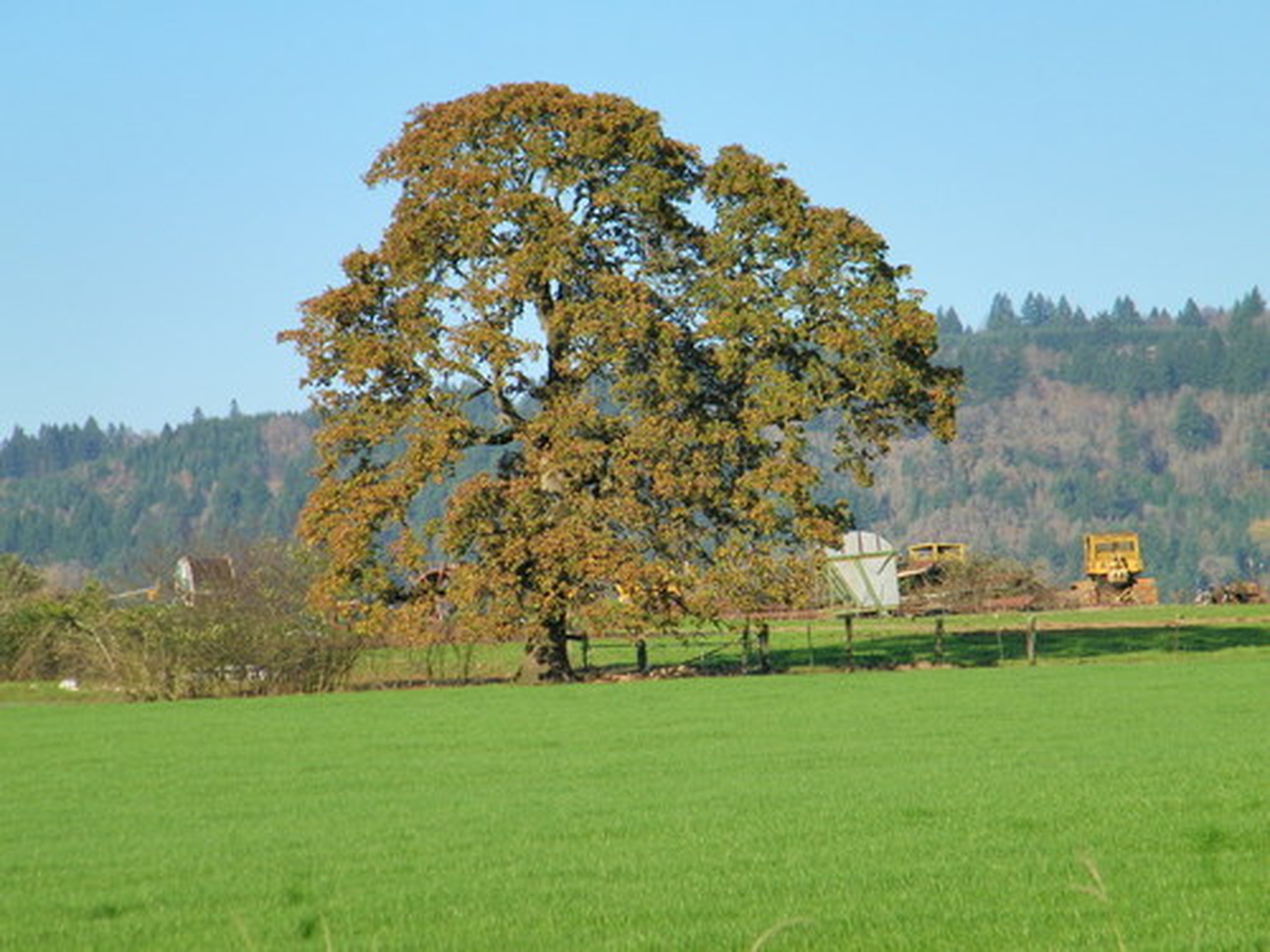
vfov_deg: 6.9
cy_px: 476
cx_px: 635
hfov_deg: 9.2
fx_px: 7851
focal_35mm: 214
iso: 80
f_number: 5.3
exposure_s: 1/500
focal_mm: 38.8
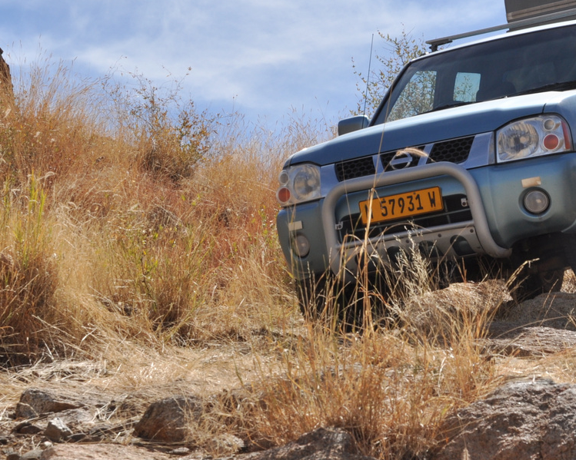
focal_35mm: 116
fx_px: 1977
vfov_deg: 13.3
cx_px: 458
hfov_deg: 16.5
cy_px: 253
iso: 200
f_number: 11
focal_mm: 38
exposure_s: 1/500
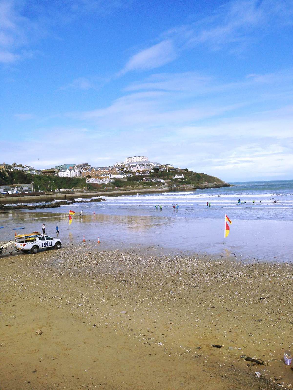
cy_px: 195
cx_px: 146
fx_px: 372
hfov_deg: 43.0
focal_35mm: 33
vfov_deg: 55.3
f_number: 2.4
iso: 50
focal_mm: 4.12
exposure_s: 1/3012
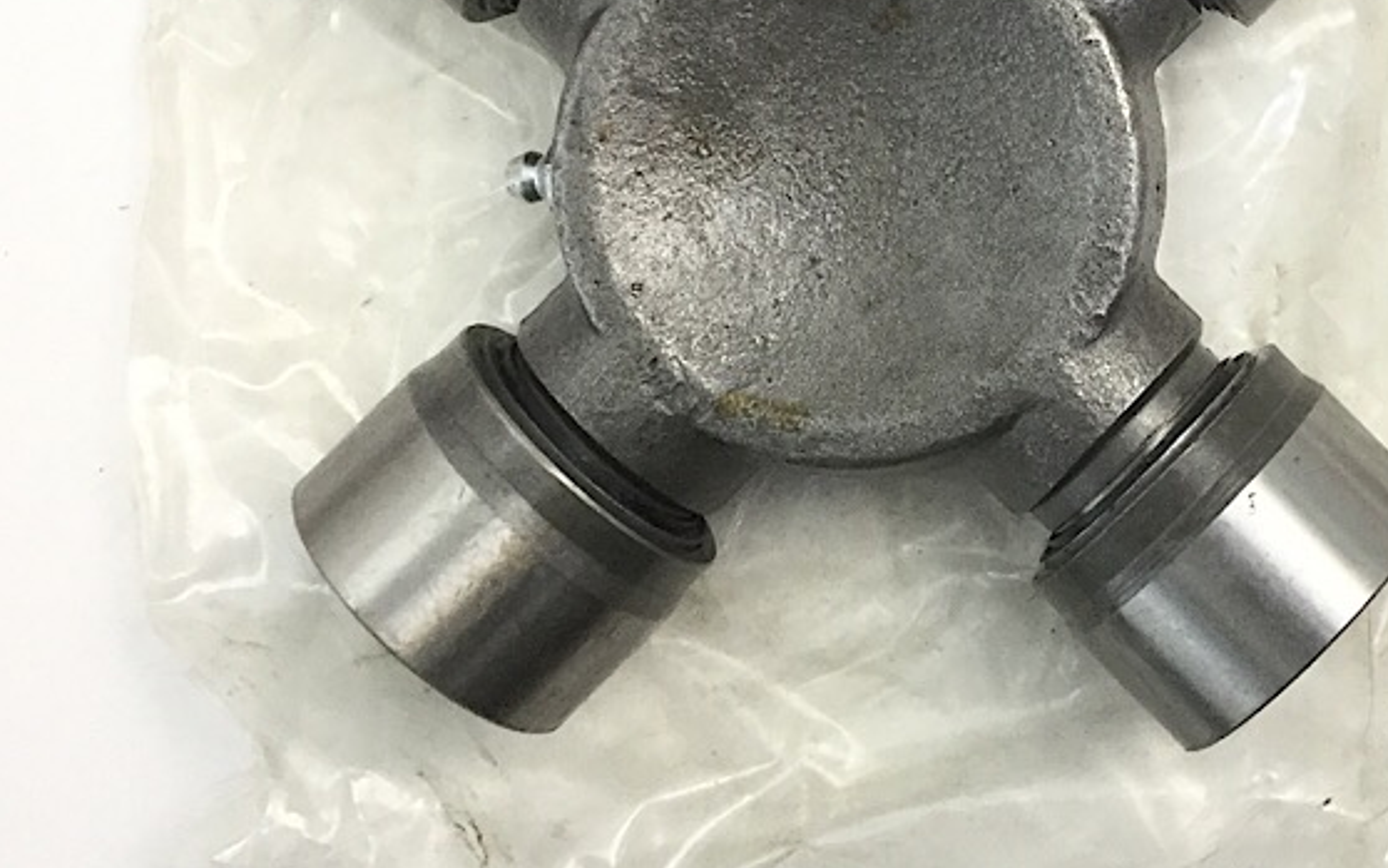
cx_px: 1190
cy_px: 157
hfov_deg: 28.5
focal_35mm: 70
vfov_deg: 18.4
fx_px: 2648
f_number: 2.4
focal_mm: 3.3
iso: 40
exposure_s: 1/33
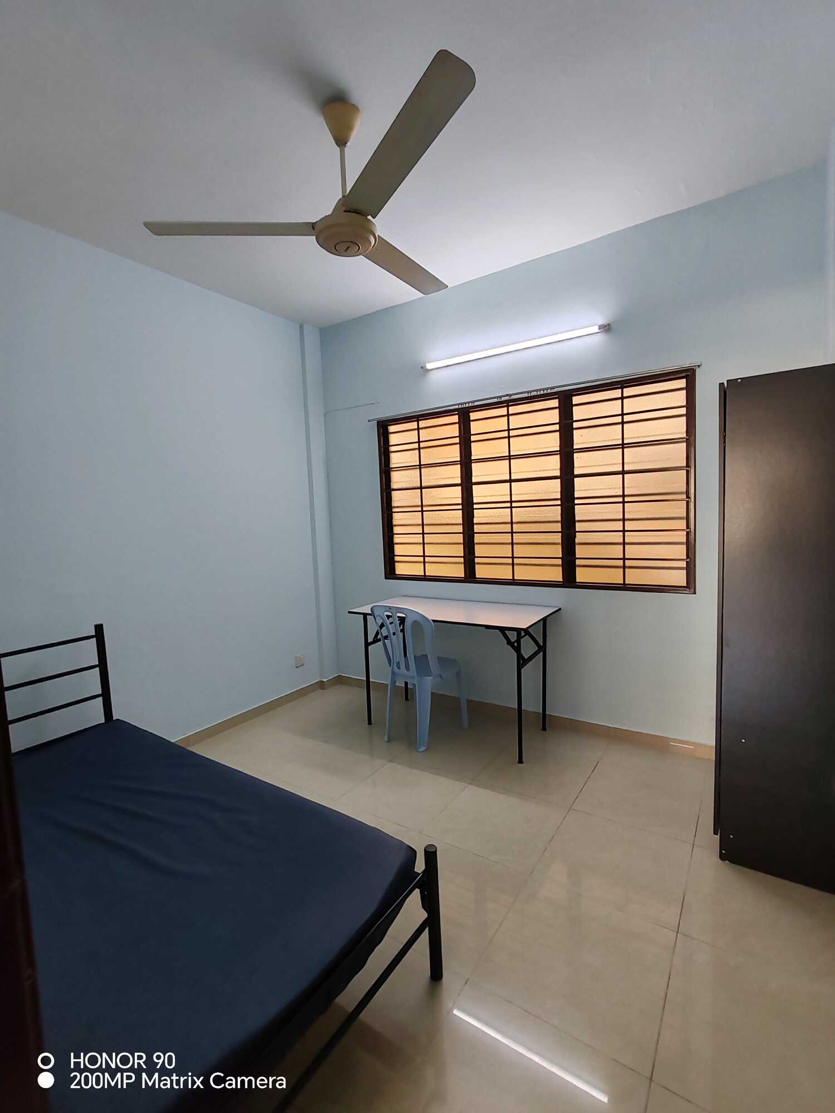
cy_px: 556
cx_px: 418
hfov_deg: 78.1
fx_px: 515
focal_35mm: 16
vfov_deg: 94.5
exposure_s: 1/33
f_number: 2.2
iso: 200
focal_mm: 1.96
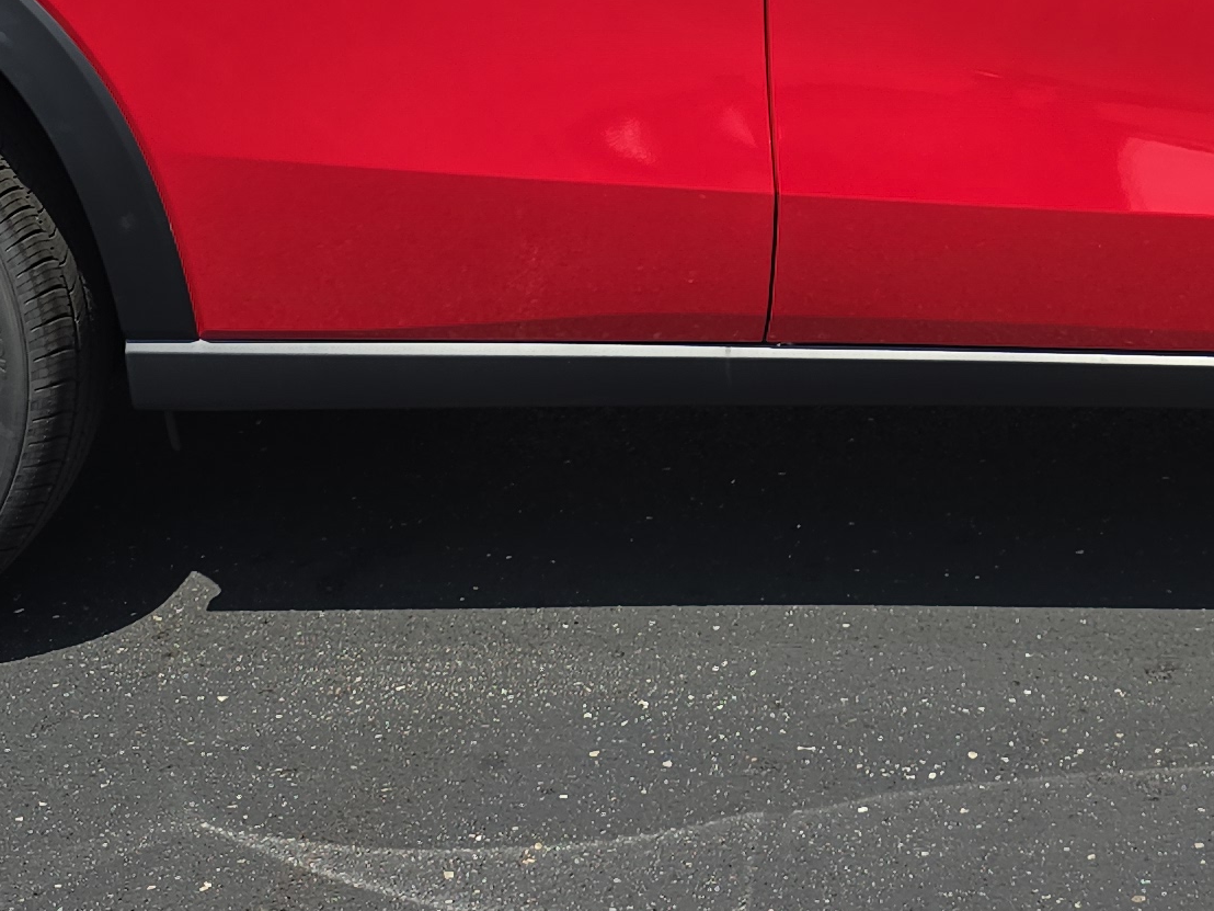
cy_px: -10
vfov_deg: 17.4
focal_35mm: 83
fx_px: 2911
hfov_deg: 23.0
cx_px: 1065
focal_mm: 6.3
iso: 12
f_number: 1.7
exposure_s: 1/732
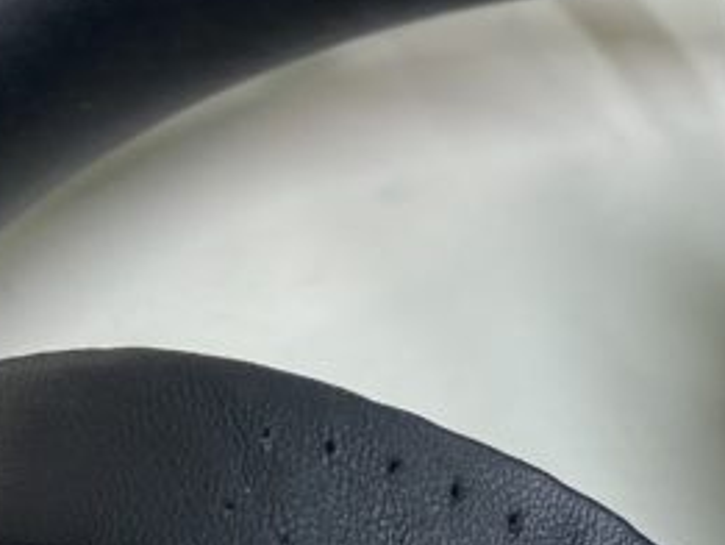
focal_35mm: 102
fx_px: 2137
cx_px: 492
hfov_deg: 19.2
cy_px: 381
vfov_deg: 14.5
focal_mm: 4.25
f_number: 1.8
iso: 80
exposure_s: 1/60
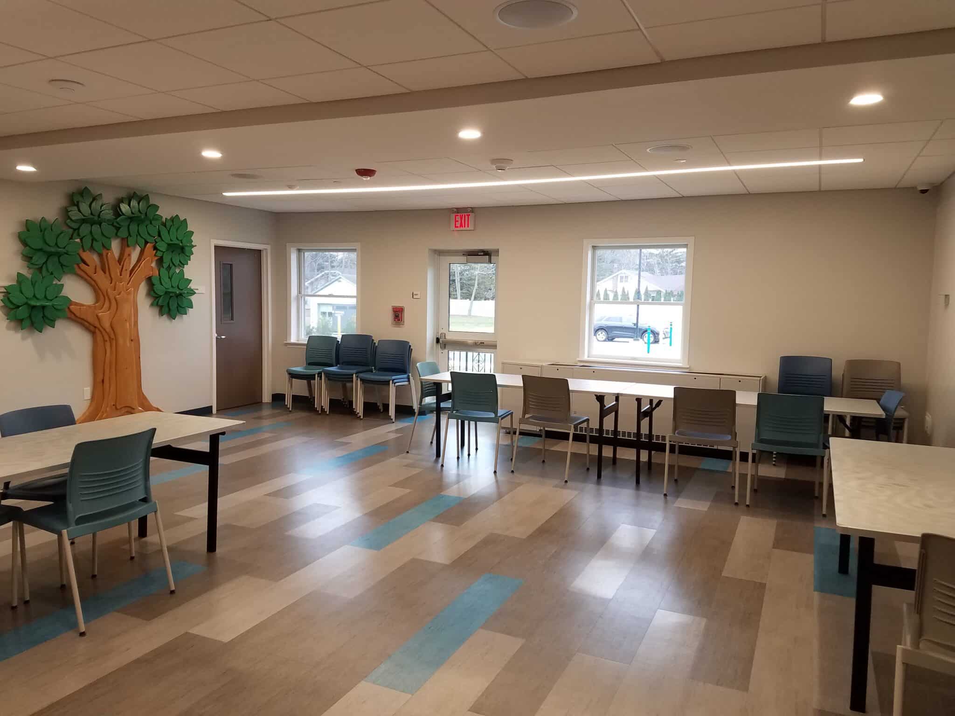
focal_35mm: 26
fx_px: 717
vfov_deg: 53.1
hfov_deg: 67.3
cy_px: 358
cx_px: 478
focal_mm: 4.2
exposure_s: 1/60
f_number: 1.7
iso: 80
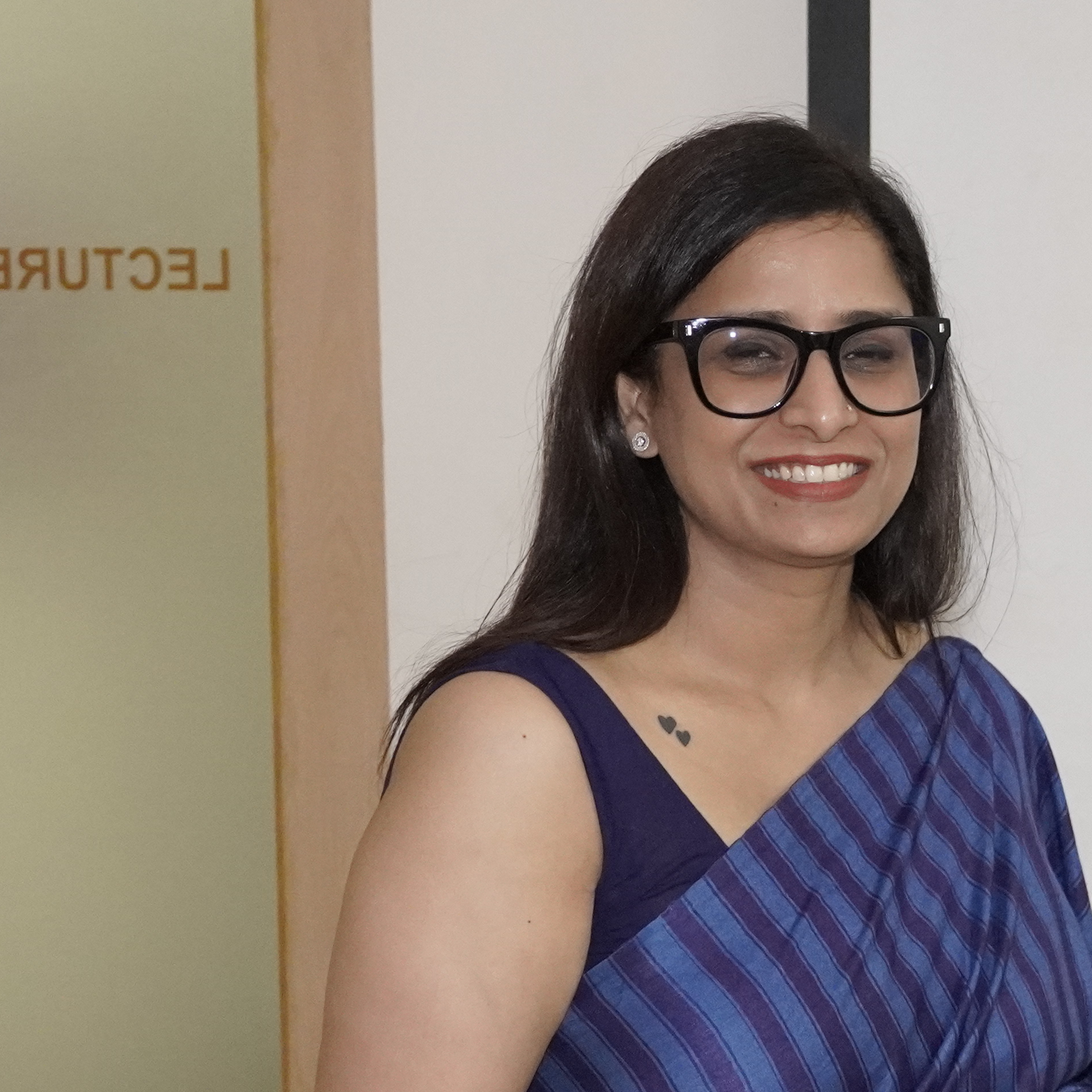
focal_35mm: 116
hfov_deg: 14.3
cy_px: 756
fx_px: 4152
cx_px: 1456
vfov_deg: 14.9
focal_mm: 29
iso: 3200
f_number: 4.5
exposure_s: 1/125
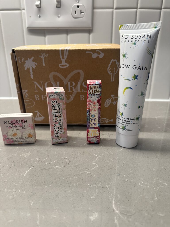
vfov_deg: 71.6
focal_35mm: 24
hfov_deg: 56.8
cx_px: 85
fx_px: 157
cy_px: 114
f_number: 1.78
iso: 125
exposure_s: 1/120
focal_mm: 6.86
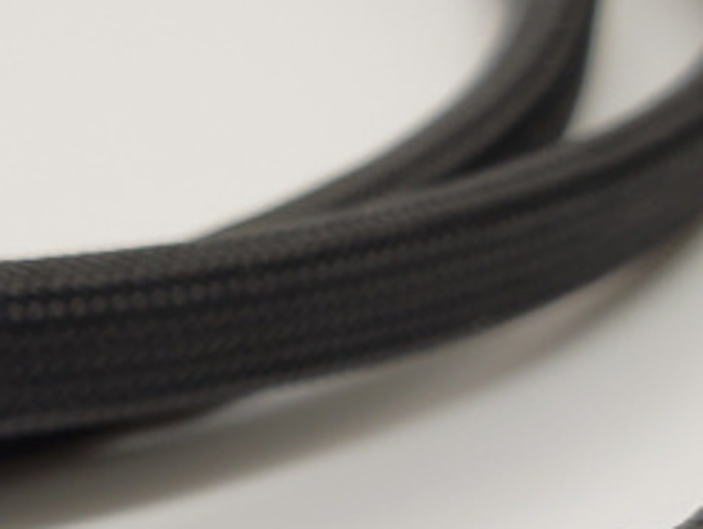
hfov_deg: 11.5
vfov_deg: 9.5
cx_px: -783
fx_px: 3090
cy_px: 781
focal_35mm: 152
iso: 64
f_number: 2.4
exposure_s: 1/50
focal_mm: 4.3
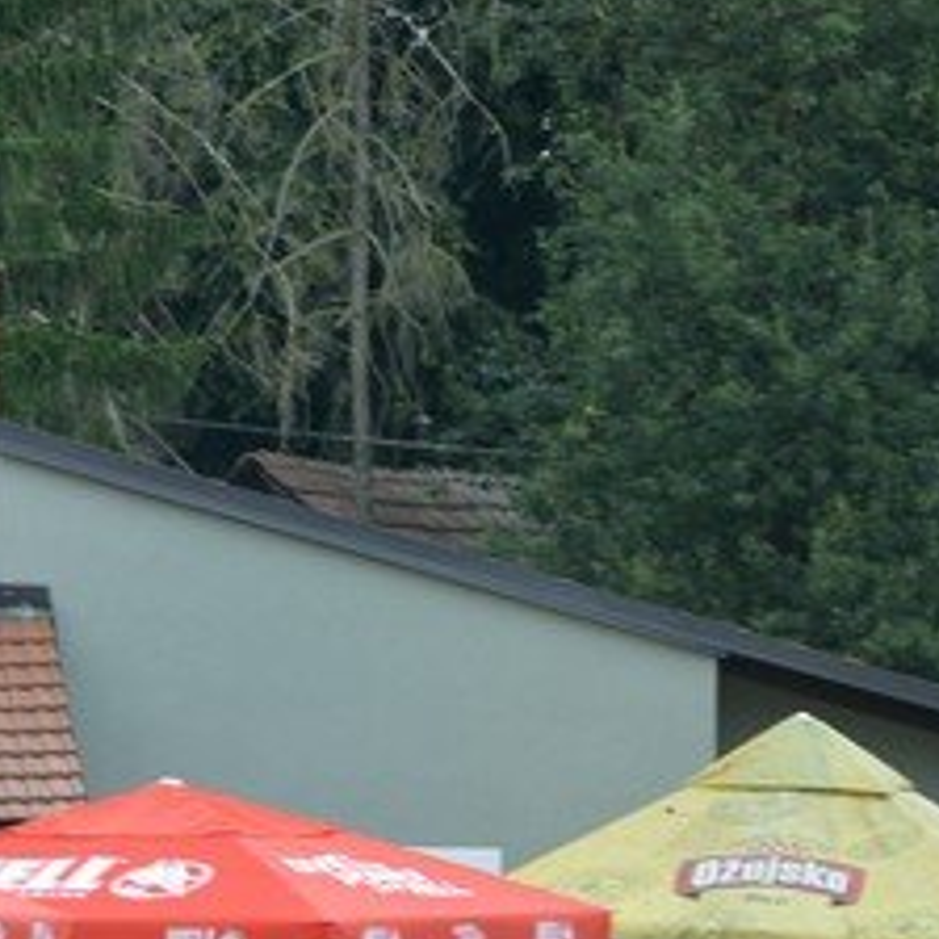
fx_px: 21391
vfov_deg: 2.5
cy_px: 748
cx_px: -247
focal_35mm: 697
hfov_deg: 2.5
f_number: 5.3
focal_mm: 230
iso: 1000
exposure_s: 1/250
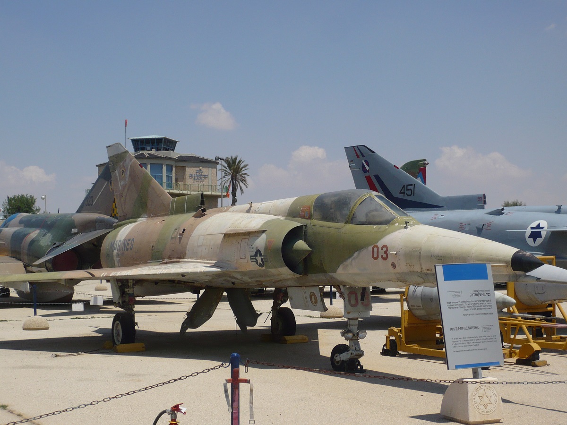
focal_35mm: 66
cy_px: 212
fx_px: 1081
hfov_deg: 29.4
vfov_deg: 22.3
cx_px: 284
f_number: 11
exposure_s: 1/250
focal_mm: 10.9
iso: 100
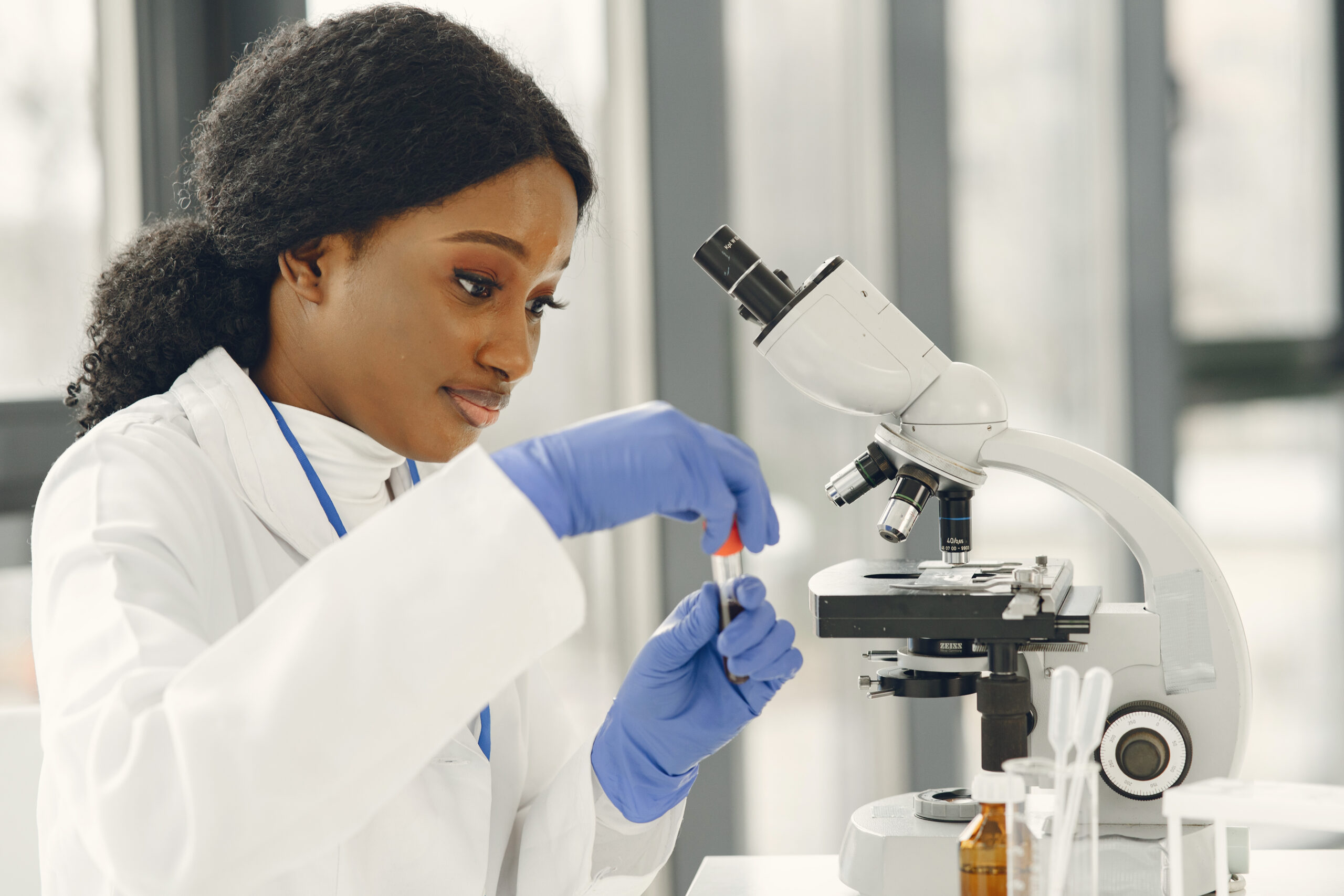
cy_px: 448
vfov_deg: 16.1
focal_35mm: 85
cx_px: 672
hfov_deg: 23.9
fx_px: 3173
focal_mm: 85
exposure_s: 1/250
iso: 400
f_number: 2.8
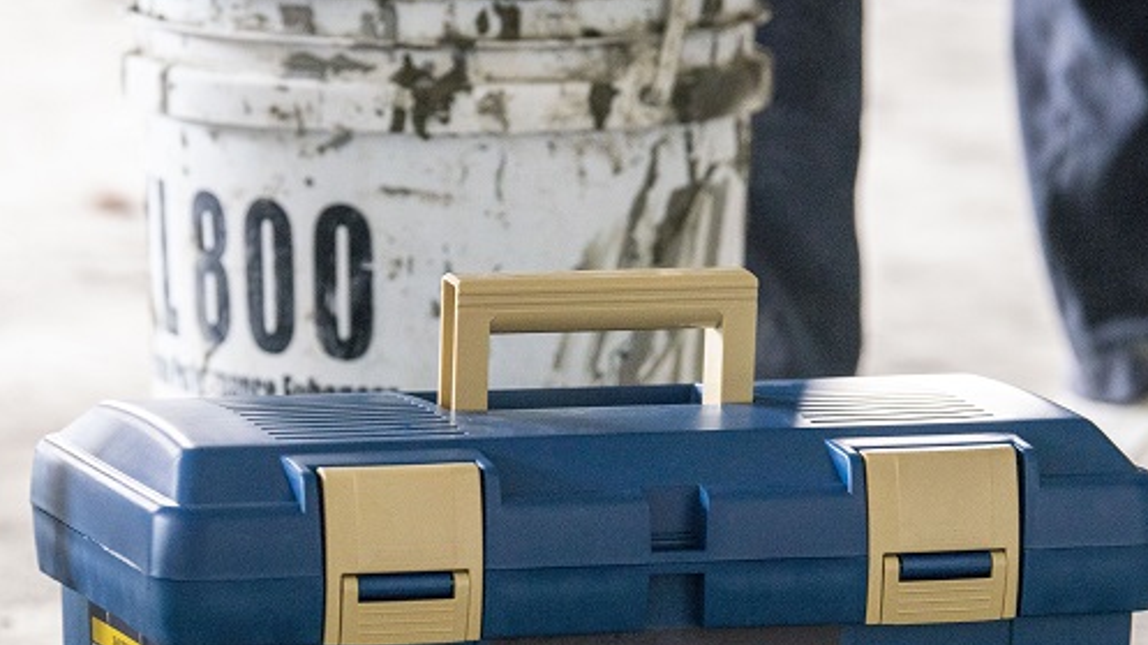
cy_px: 600
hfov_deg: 8.5
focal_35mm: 253
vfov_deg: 4.8
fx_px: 7698
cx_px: 626
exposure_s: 1/80
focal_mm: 150
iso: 2500
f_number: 4
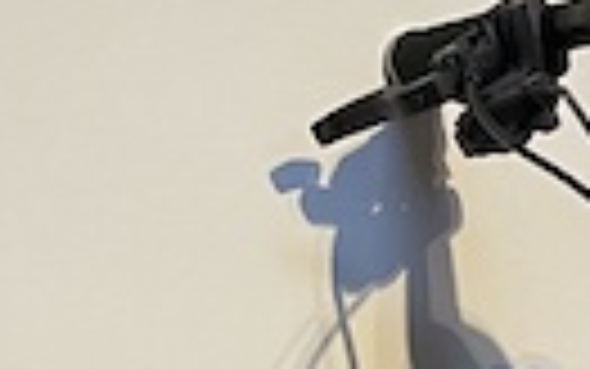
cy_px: 1107
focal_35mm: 168
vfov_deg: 7.0
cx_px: 883
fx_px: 2703
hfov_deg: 11.9
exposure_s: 1/50
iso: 250
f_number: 1.6
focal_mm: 4.2
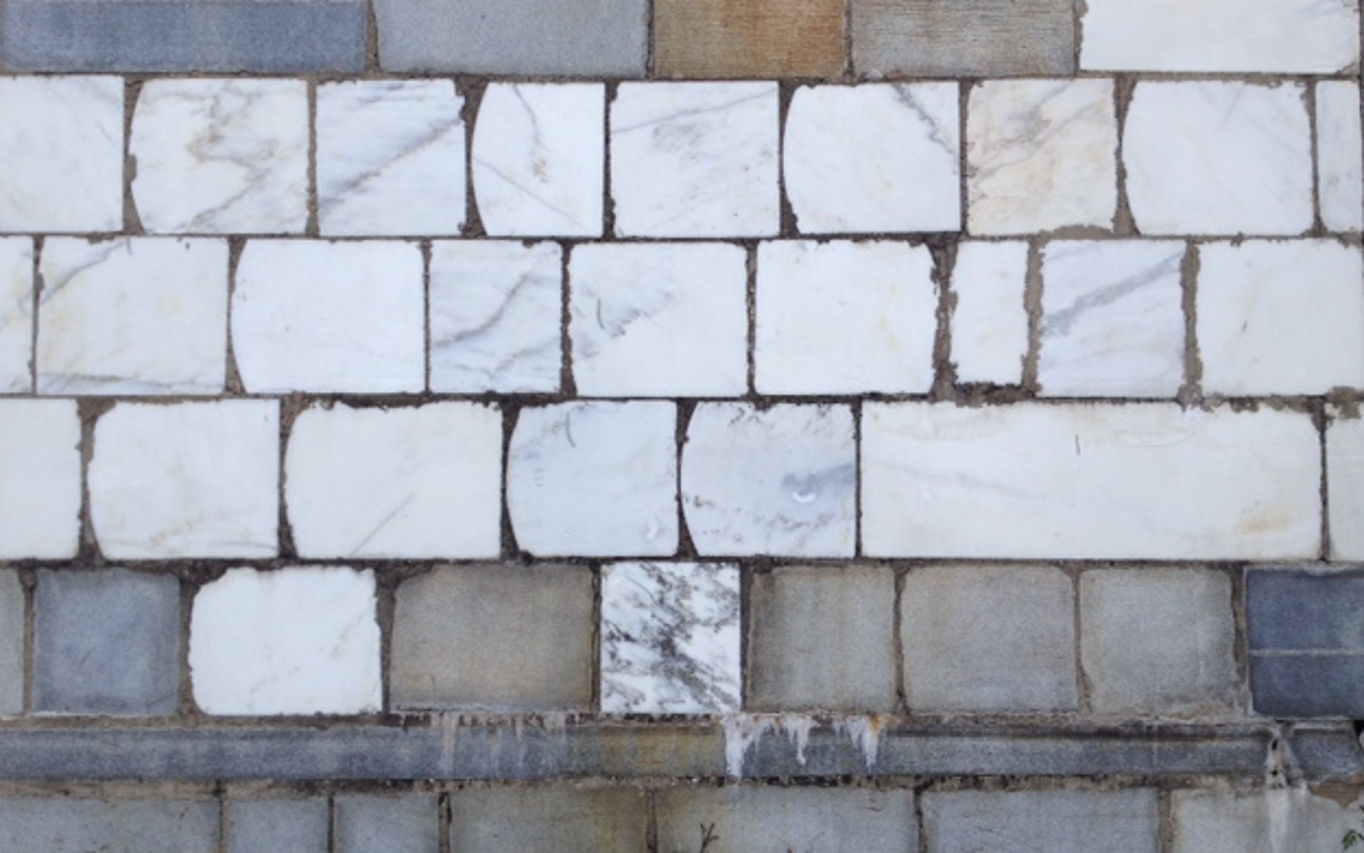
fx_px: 1413
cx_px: 670
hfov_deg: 51.5
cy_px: 347
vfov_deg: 33.5
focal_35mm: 38
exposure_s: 1/339
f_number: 2.4
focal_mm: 4.28
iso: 50
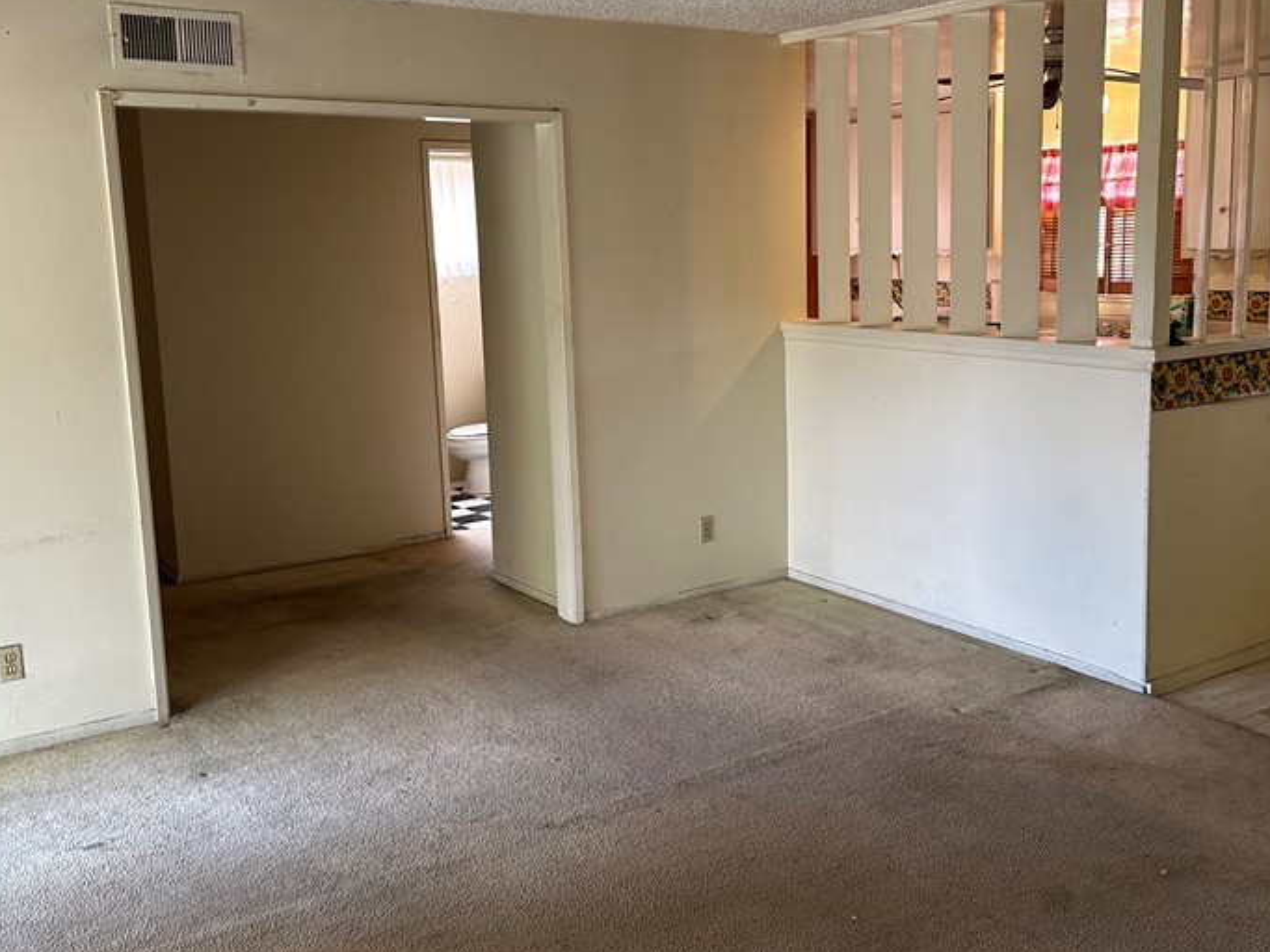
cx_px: 753
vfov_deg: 39.6
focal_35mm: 36
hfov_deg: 51.1
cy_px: 441
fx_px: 1321
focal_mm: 6.86
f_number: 1.78
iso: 160
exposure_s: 1/60
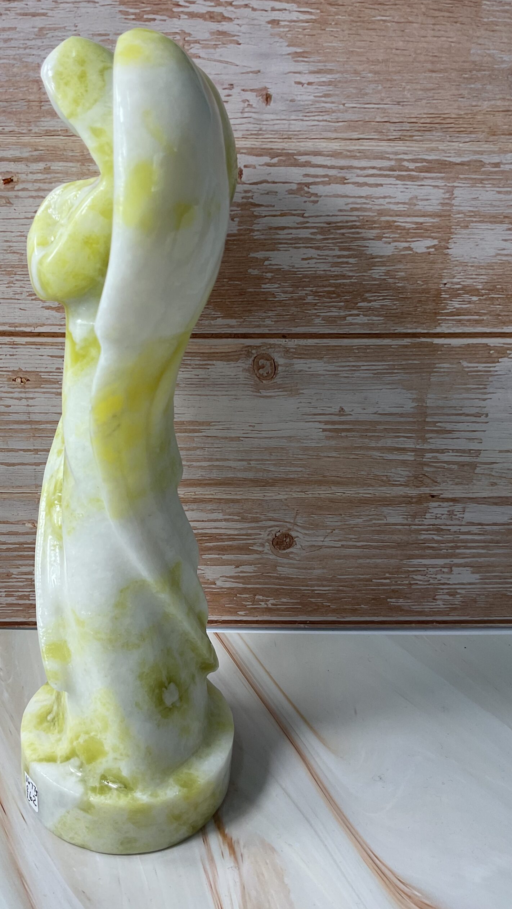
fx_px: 772
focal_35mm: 32
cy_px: 451
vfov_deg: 61.0
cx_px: 167
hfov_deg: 36.3
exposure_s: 1/100
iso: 32
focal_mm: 3
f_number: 1.8
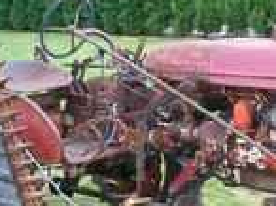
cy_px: 214
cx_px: 157
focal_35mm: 85
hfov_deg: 23.0
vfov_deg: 16.9
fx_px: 677
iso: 400
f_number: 2.8
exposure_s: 1/40
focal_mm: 7.54
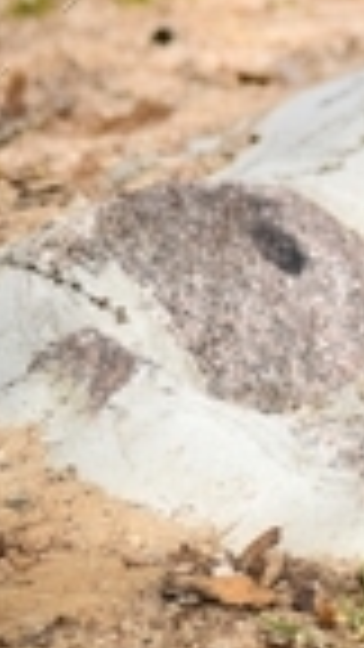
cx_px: 1002
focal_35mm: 581
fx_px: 9969
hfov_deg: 2.1
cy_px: -68
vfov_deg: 3.7
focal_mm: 135
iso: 200
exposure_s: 1/3200
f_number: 2.8
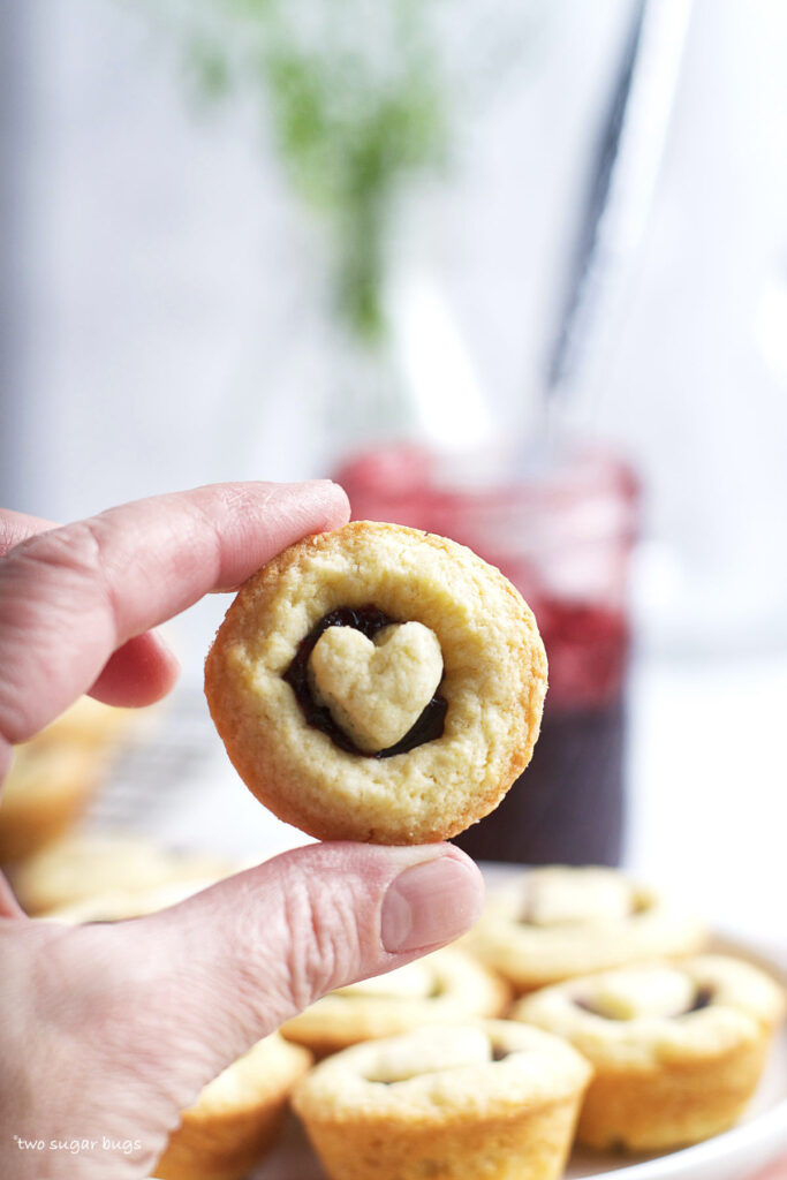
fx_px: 2458
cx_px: 394
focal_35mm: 75
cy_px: 590
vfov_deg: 27.0
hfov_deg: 18.2
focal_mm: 50
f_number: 2.8
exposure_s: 1/160
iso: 100
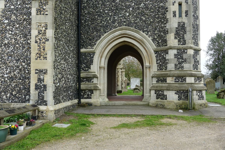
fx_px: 213
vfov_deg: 38.9
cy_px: 75
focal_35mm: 34
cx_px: 112
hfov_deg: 55.8
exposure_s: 1/250
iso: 100
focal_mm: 12.33
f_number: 3.2
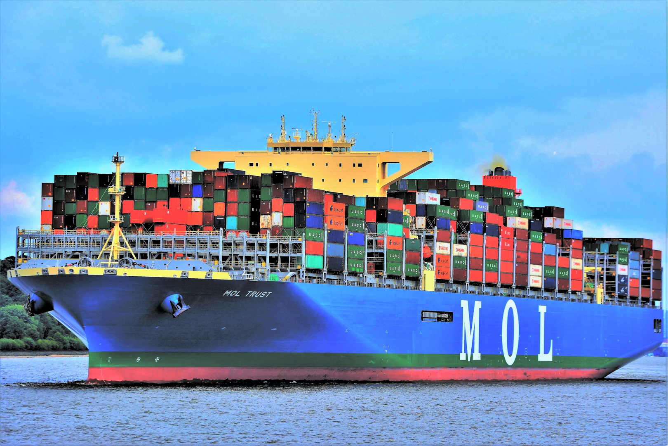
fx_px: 3061
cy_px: 223
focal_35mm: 165
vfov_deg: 8.3
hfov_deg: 12.5
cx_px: 334
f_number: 8
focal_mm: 110
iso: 110
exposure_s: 1/250
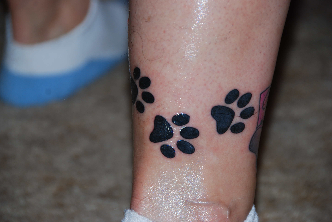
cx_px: 166
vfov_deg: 4.6
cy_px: 111
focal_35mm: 300
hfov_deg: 6.9
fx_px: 2770
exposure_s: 1/60
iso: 200
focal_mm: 200
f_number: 5.6
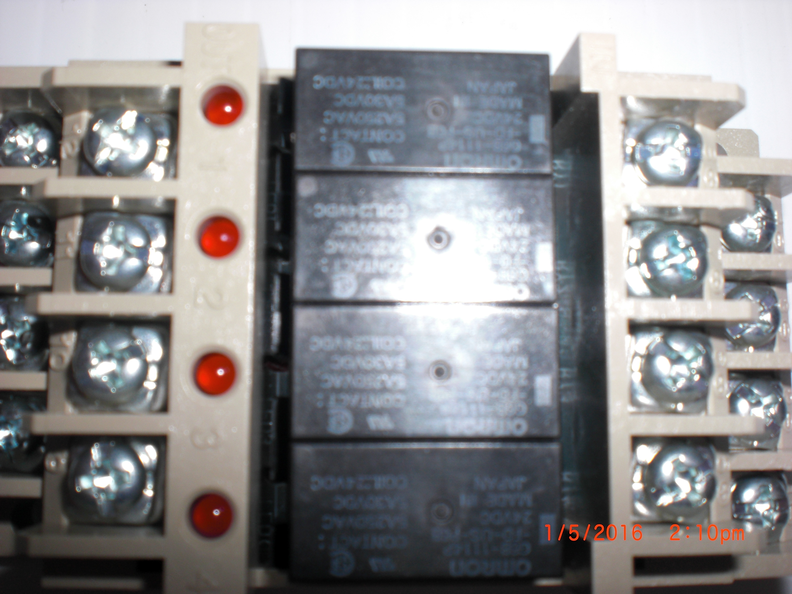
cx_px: 396
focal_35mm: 38
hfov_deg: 49.0
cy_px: 297
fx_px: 869
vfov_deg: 37.7
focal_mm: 6.3
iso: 64
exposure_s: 1/60
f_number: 5.6
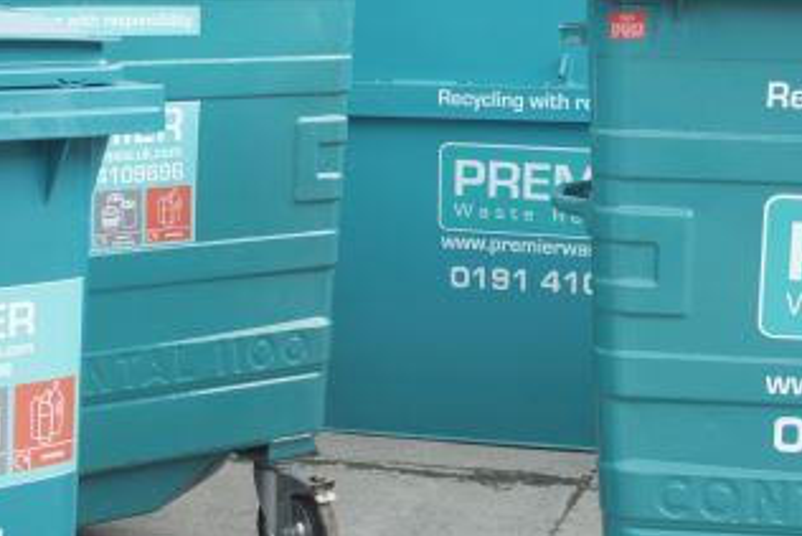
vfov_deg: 14.3
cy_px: 276
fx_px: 2133
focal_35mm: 96
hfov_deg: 21.3
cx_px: 355
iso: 200
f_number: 8
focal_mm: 45
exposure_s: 1/100
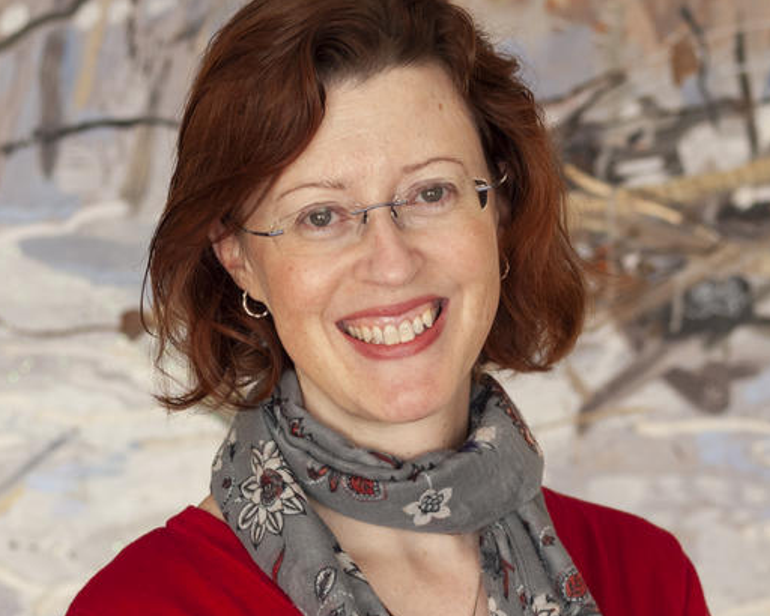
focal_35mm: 183
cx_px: 295
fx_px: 4172
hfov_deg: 10.5
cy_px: 344
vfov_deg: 8.5
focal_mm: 50
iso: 200
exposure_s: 1/30
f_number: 3.2
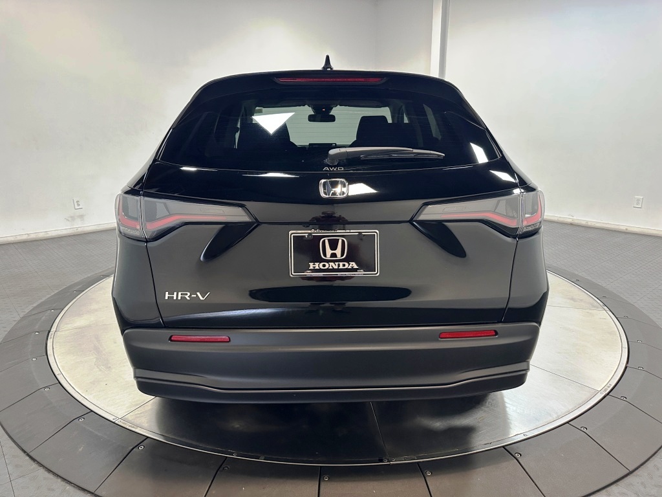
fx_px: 459
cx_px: 331
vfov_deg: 56.8
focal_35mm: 24
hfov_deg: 71.6
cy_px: 248
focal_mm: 6.86
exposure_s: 1/60
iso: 400
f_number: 1.78
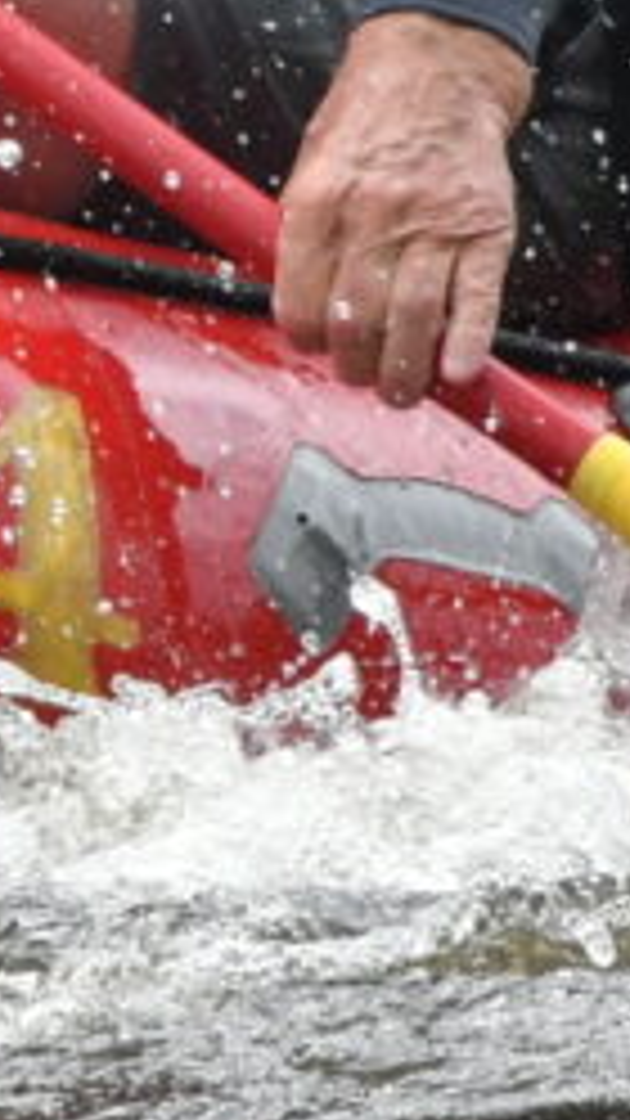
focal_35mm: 1646
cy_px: -544
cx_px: -788
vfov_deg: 1.3
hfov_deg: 0.7
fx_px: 48899
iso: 1000
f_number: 10
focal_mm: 170
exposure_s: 1/1000
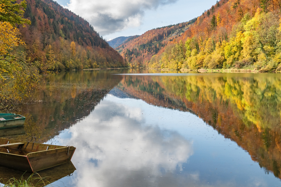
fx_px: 351
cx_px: 118
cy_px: 69
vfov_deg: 29.7
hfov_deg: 43.5
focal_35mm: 45
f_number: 8
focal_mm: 31
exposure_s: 1/800
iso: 640
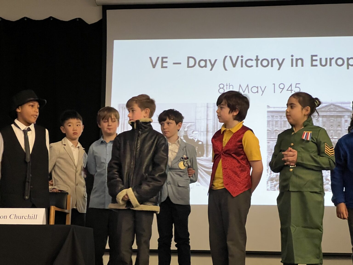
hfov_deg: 25.3
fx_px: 785
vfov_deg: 19.1
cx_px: 176
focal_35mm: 77
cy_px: 132
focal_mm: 9
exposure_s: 1/40
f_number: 2.8
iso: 640
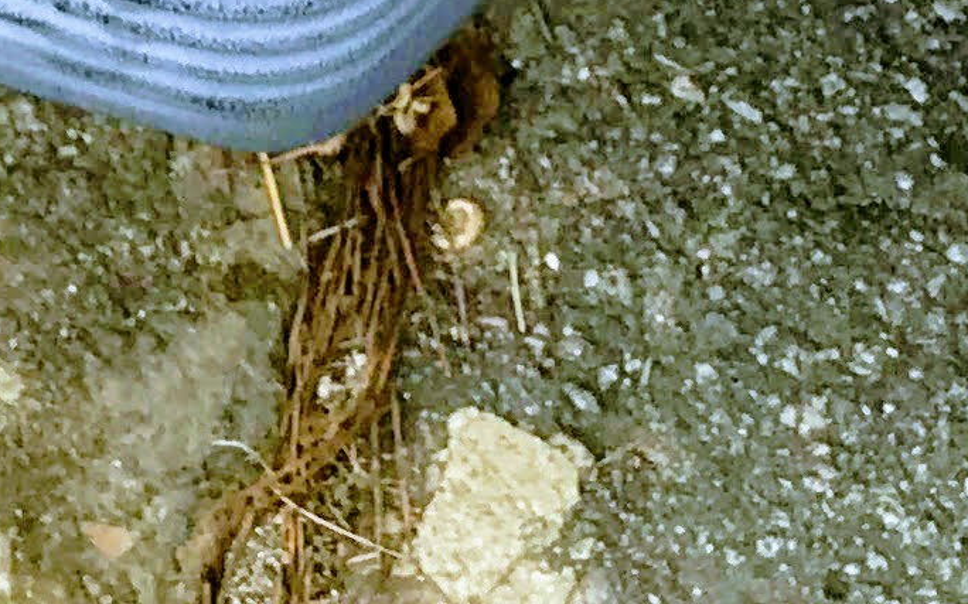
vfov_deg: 6.7
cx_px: 245
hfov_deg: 11.9
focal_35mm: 175
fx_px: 4615
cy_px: -1331
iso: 20
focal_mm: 3.99
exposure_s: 1/146
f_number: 1.8
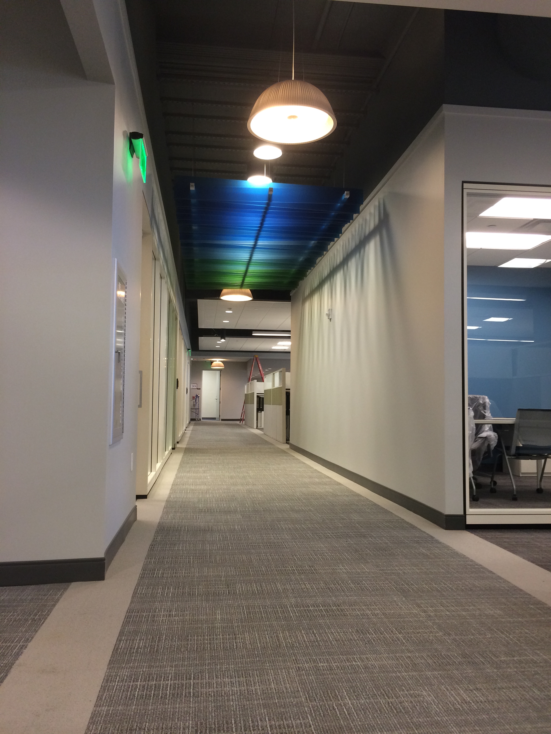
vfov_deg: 60.0
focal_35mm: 30
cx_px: 276
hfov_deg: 46.8
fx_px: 637
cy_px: 367
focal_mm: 4.12
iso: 100
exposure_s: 1/30
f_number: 2.2
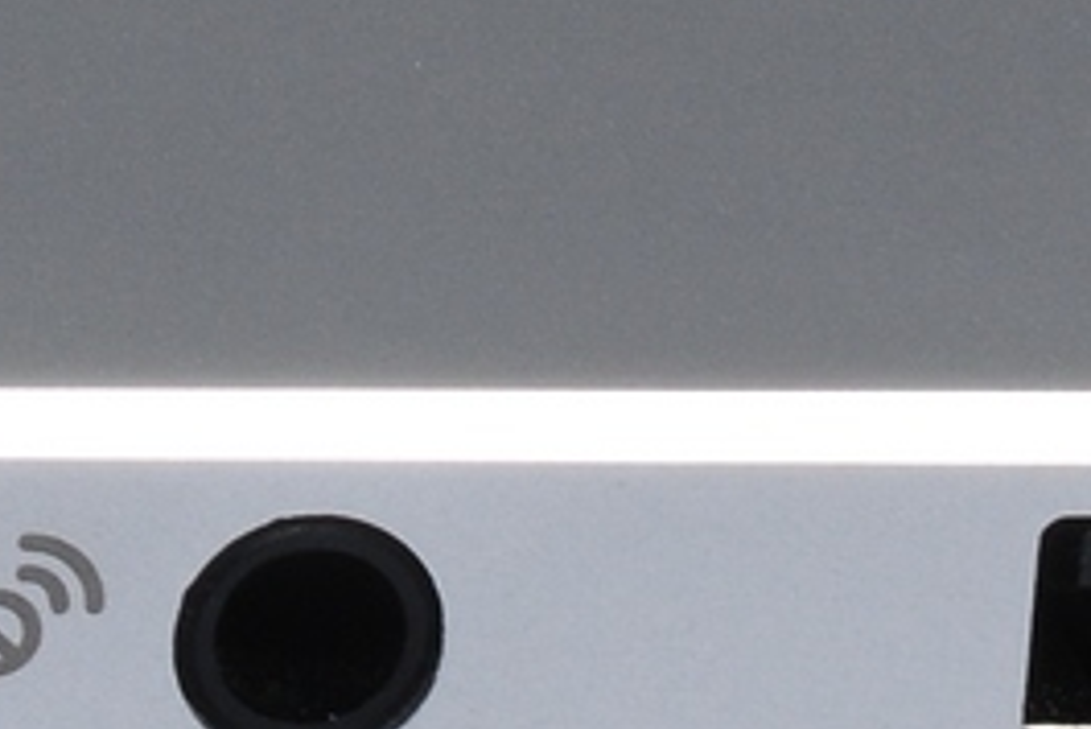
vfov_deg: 1.5
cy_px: -432
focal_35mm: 892
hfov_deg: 2.3
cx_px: 786
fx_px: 27041
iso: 200
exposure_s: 1/100
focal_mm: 105
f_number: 22
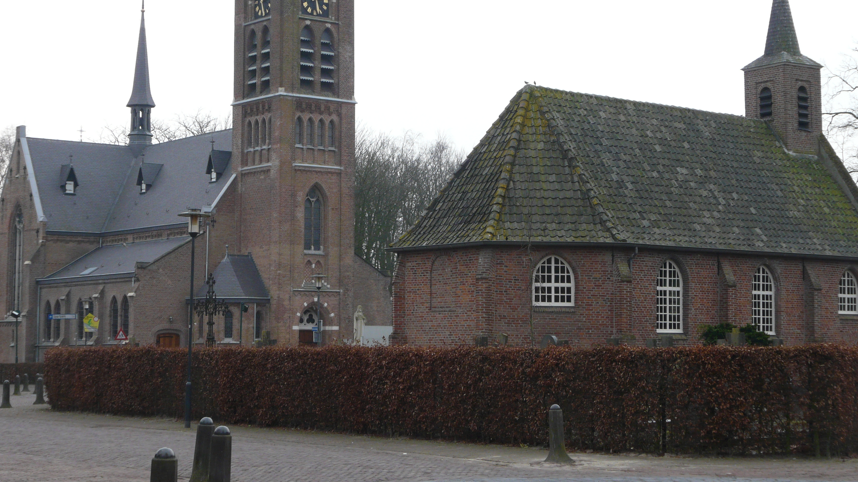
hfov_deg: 29.7
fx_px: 1615
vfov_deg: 17.0
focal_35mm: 71
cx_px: 451
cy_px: 183
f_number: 5
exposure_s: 1/250
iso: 100
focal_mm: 9.8
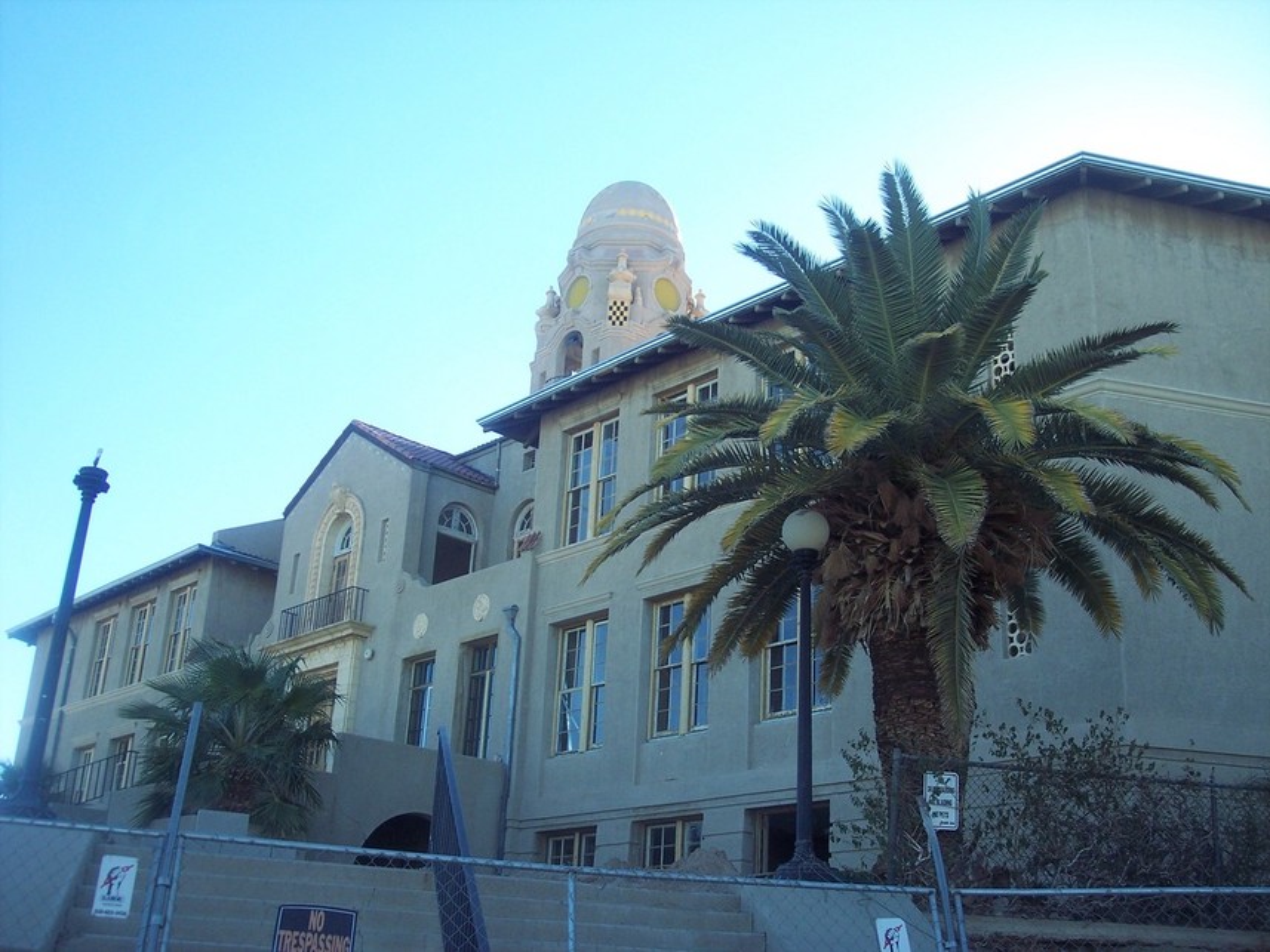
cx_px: 635
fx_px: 1431
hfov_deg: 47.9
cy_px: 476
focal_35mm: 39
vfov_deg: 36.8
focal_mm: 8
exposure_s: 1/250
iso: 100
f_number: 3.4
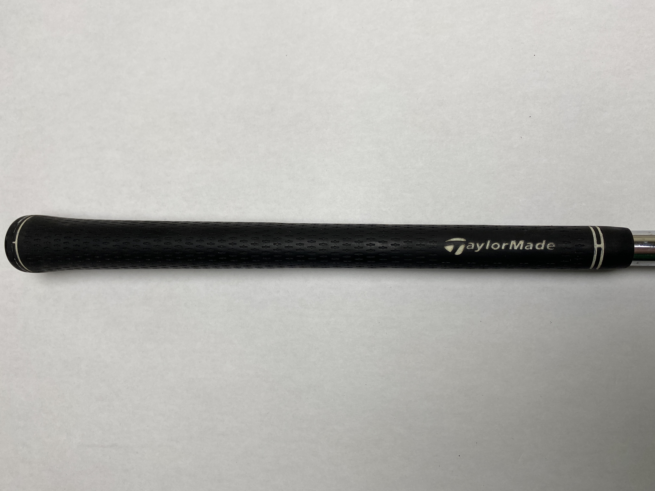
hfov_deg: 67.3
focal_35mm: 26
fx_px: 492
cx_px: 328
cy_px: 246
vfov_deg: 53.1
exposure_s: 1/363
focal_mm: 4.25
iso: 32
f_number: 1.8
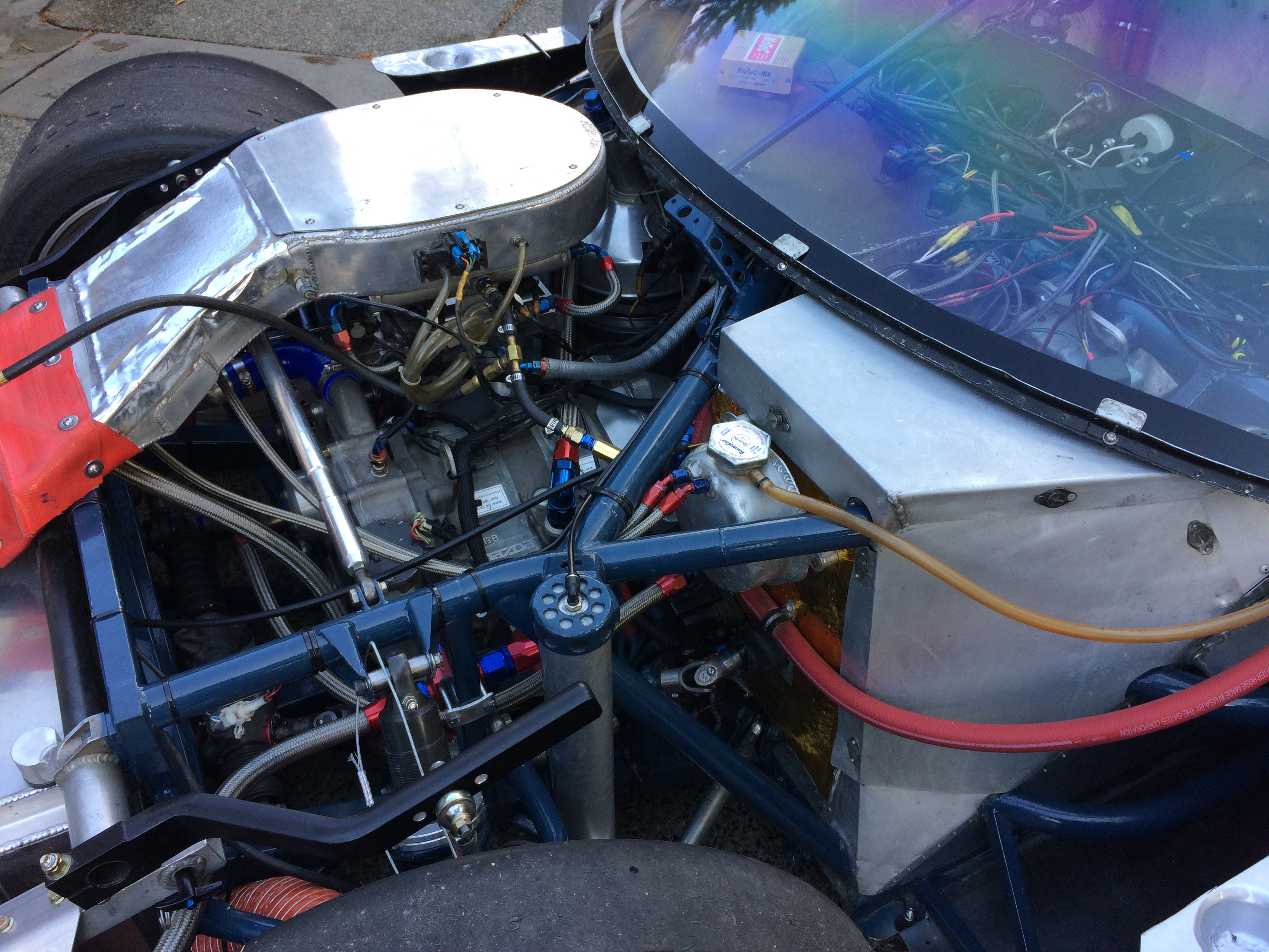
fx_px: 1063
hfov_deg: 61.7
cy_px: 476
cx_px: 634
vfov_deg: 48.2
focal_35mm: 29
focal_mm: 4.15
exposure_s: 1/120
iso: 50
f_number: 2.2
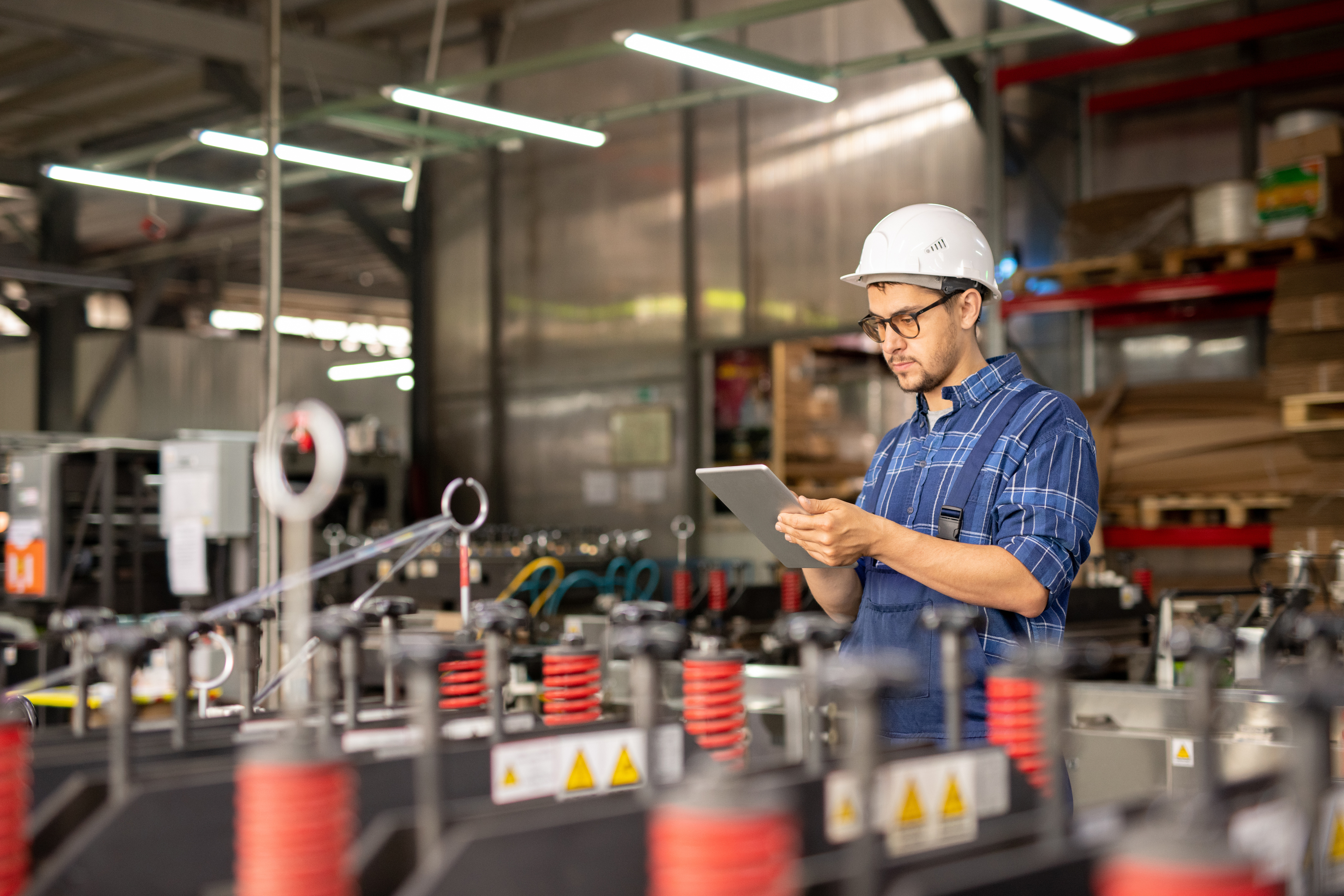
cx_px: 672
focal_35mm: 50
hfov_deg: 39.6
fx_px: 1867
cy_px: 448
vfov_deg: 27.0
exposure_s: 1/160
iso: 800
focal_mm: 50
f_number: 2.2
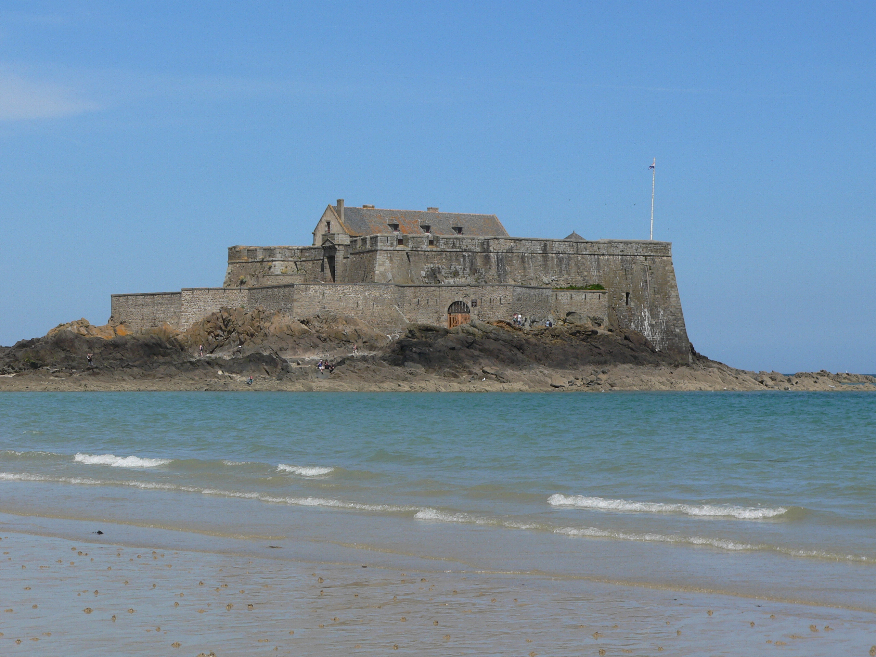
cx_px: 438
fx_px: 2202
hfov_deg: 22.5
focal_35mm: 87
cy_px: 328
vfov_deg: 17.0
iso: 80
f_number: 5.6
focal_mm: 14.5
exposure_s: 1/500
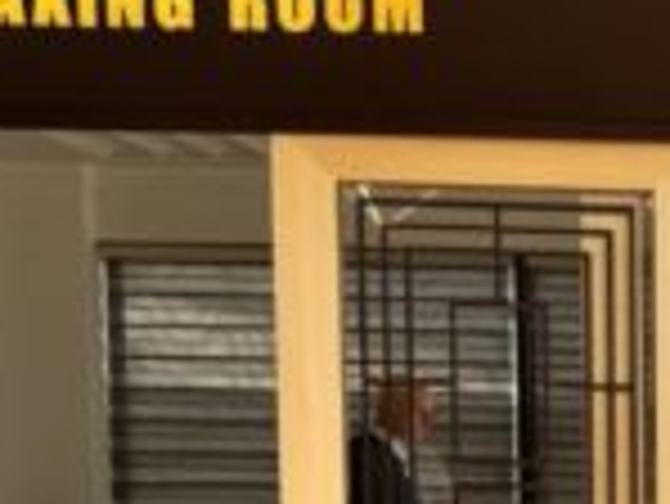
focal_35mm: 98
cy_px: 680
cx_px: 908
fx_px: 1898
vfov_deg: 14.4
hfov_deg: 18.4
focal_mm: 6.76
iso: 80
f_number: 1.78
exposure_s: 1/1238
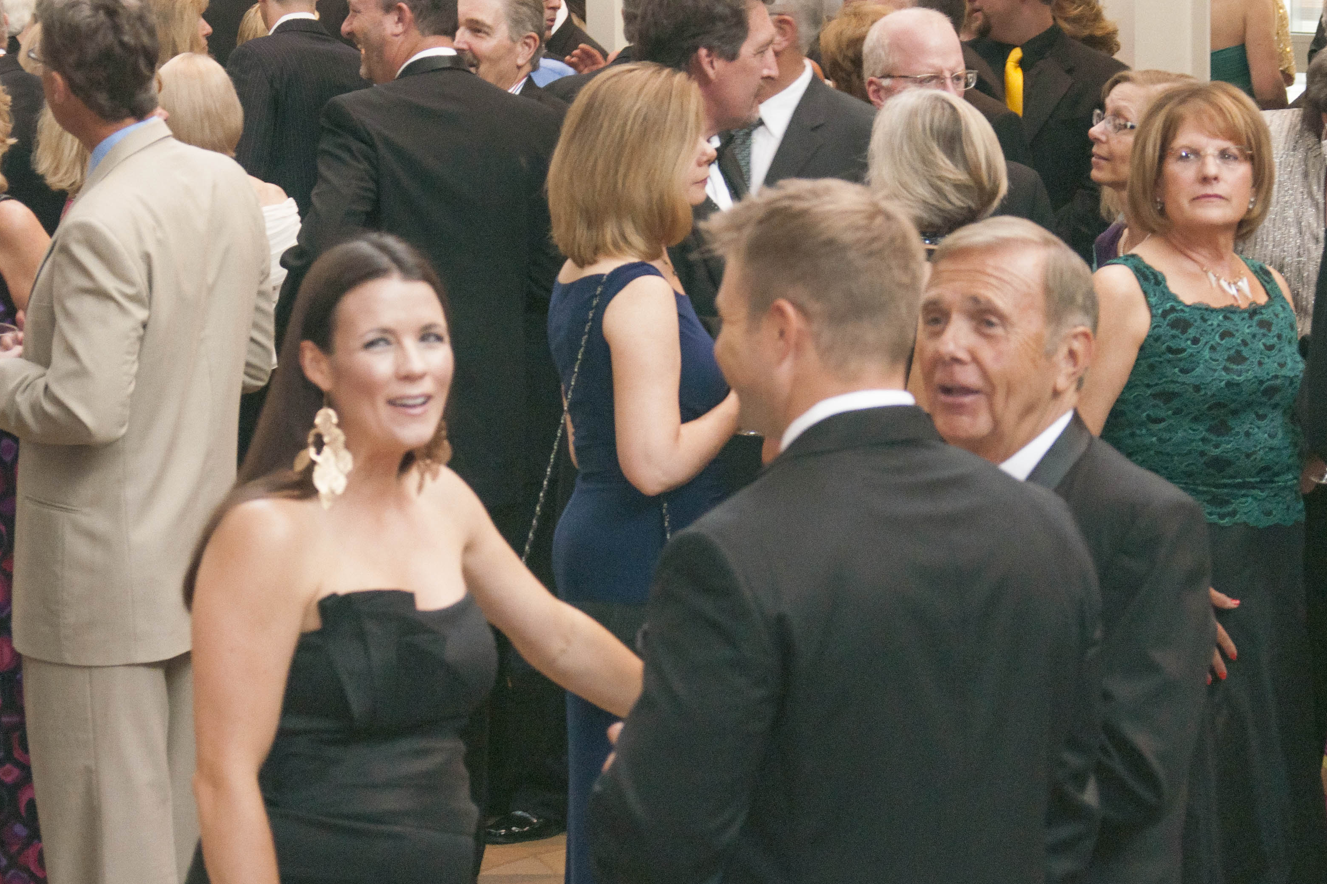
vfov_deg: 8.4
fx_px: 6044
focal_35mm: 164
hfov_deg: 12.5
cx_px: 621
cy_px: 402
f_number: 7.1
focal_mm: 80
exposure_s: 1/60
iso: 220
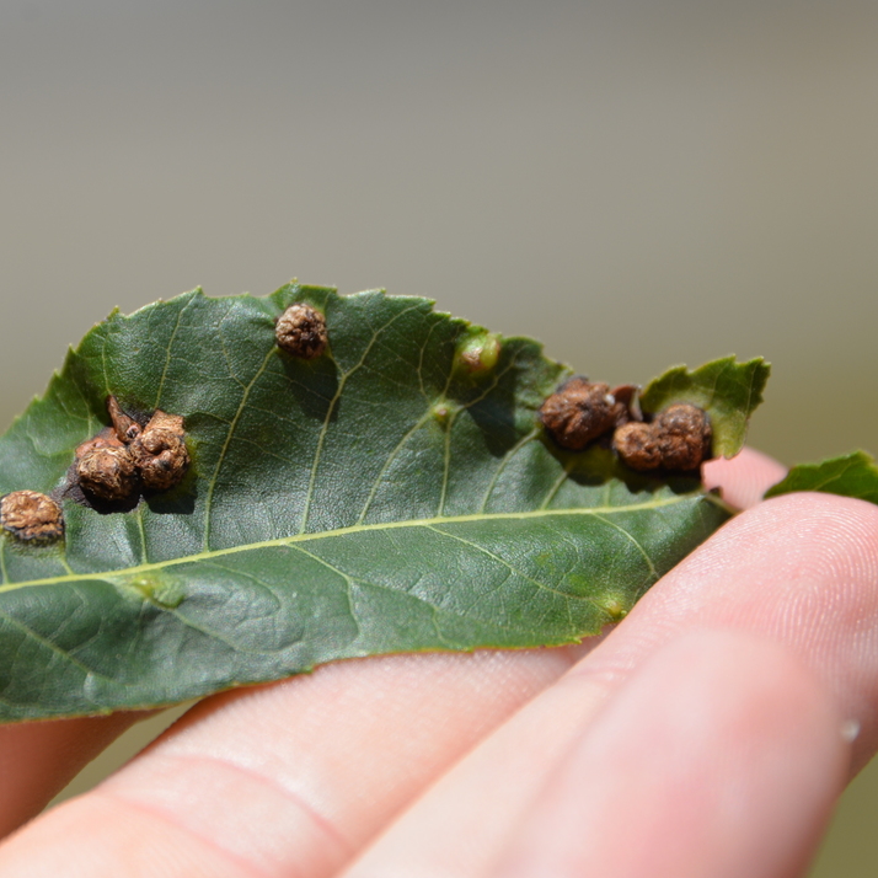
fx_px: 15754
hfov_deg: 3.2
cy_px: 461
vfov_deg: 3.2
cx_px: 246
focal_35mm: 549
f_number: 7.1
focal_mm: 300
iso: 200
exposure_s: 1/800
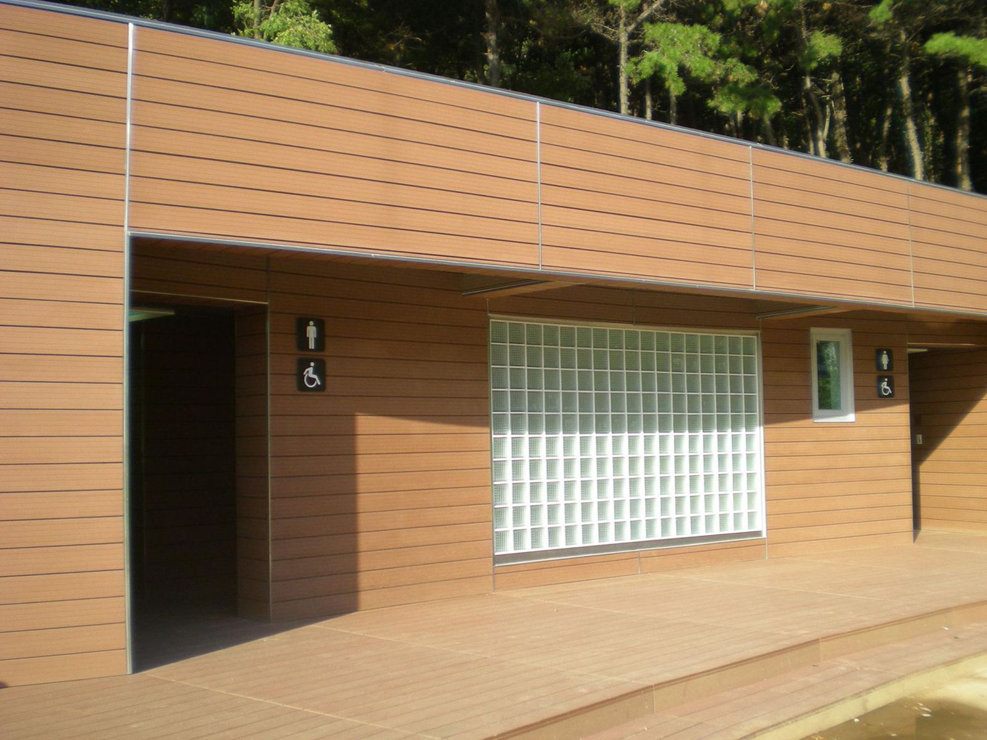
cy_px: 370
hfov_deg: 49.0
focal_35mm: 38
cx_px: 494
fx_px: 1083
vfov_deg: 37.7
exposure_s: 1/259
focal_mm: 6.3
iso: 50
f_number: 3.1
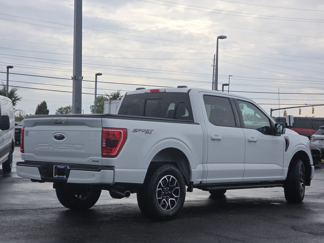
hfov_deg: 28.2
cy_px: 122
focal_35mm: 69
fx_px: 646
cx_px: 162
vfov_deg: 21.3
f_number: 2.4
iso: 25
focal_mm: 7
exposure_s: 1/1064
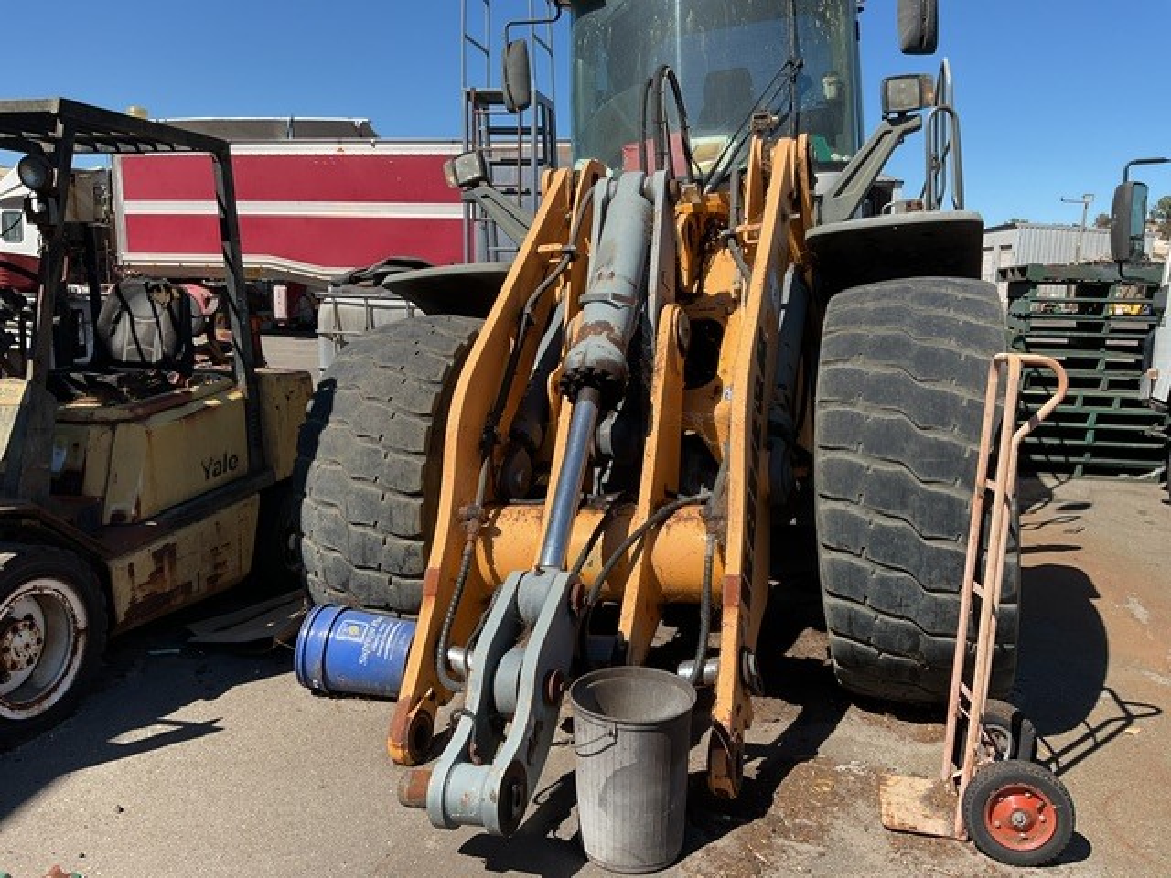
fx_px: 981
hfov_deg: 61.7
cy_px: 439
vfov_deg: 48.2
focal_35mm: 29
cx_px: 586
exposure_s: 1/1577
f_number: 1.8
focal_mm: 3
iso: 16
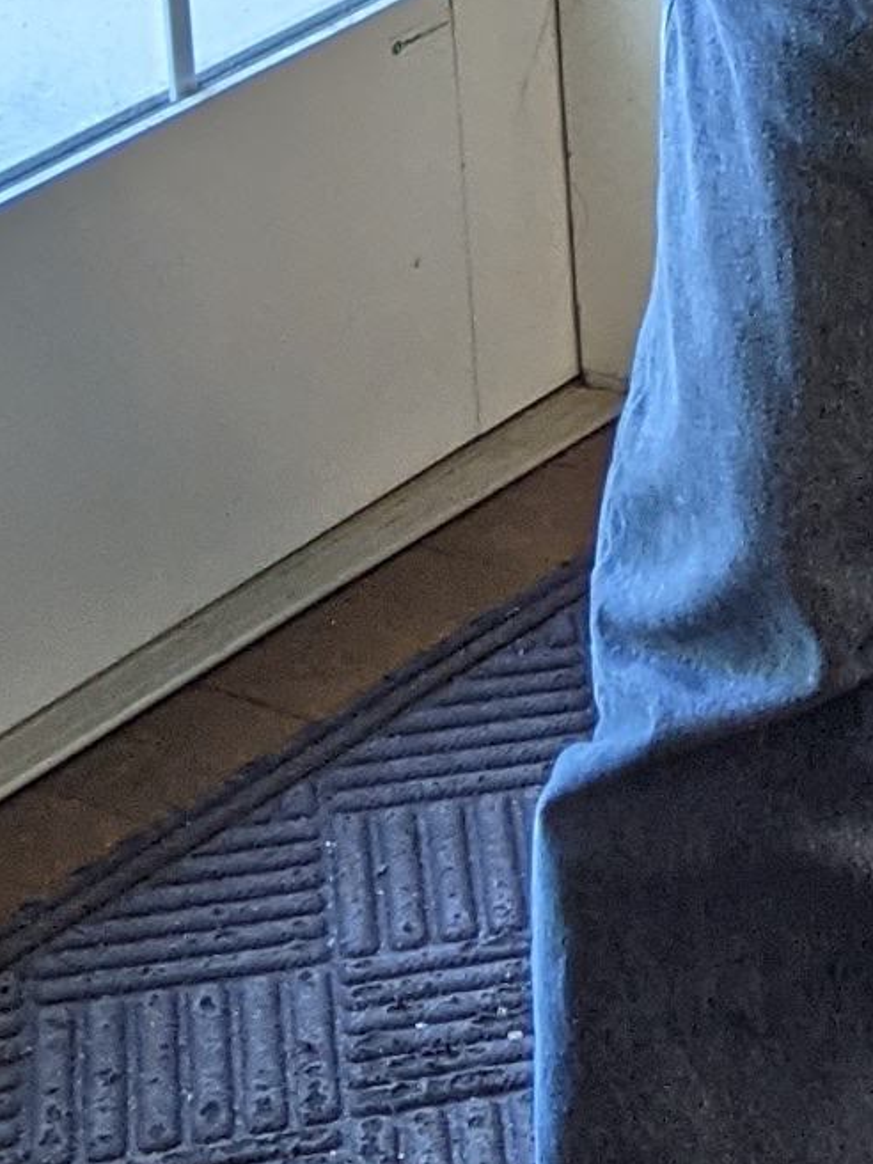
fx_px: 5582
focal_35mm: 166
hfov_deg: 8.4
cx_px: 1913
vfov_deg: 11.0
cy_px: -1063
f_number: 1.8
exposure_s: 1/59.9
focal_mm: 4.44
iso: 79
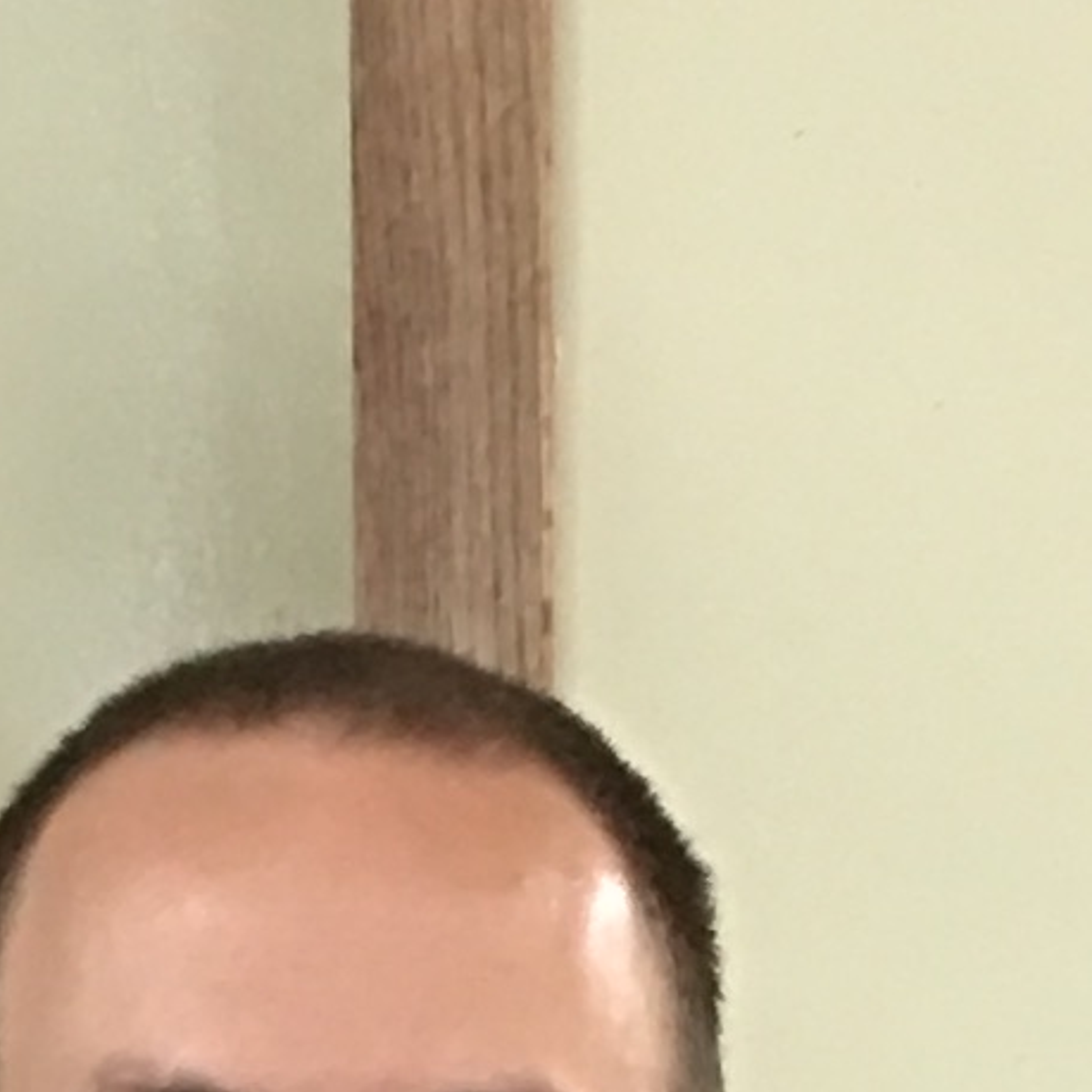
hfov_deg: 7.8
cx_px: 431
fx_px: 8030
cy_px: 3271
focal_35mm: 225
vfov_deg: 7.0
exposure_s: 1/10
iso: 80
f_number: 2.2
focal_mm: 4.15
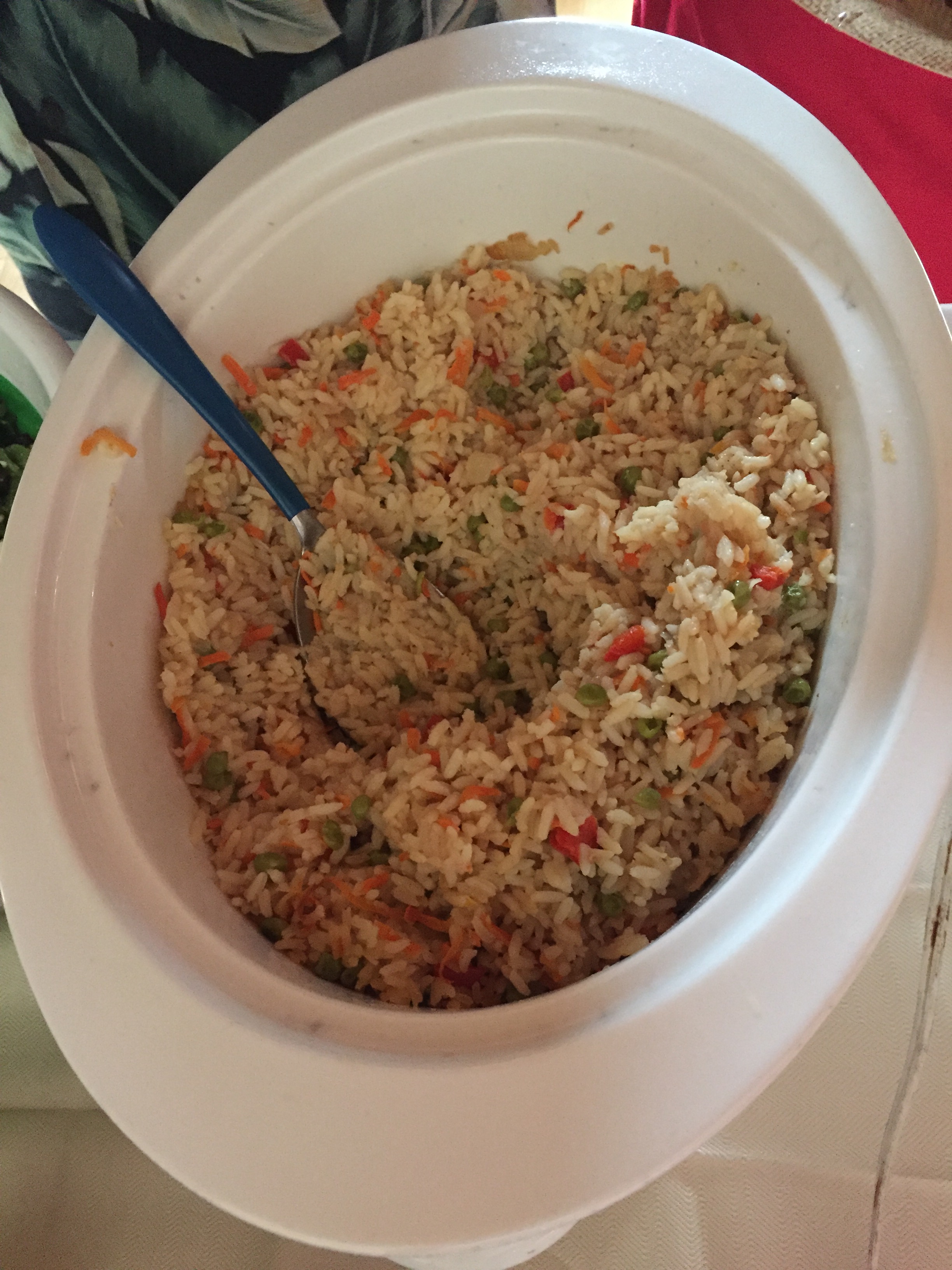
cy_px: 635
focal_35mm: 29
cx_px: 476
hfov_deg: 48.2
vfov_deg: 61.7
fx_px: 1063
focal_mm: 4.15
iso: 400
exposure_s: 1/15
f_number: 2.2
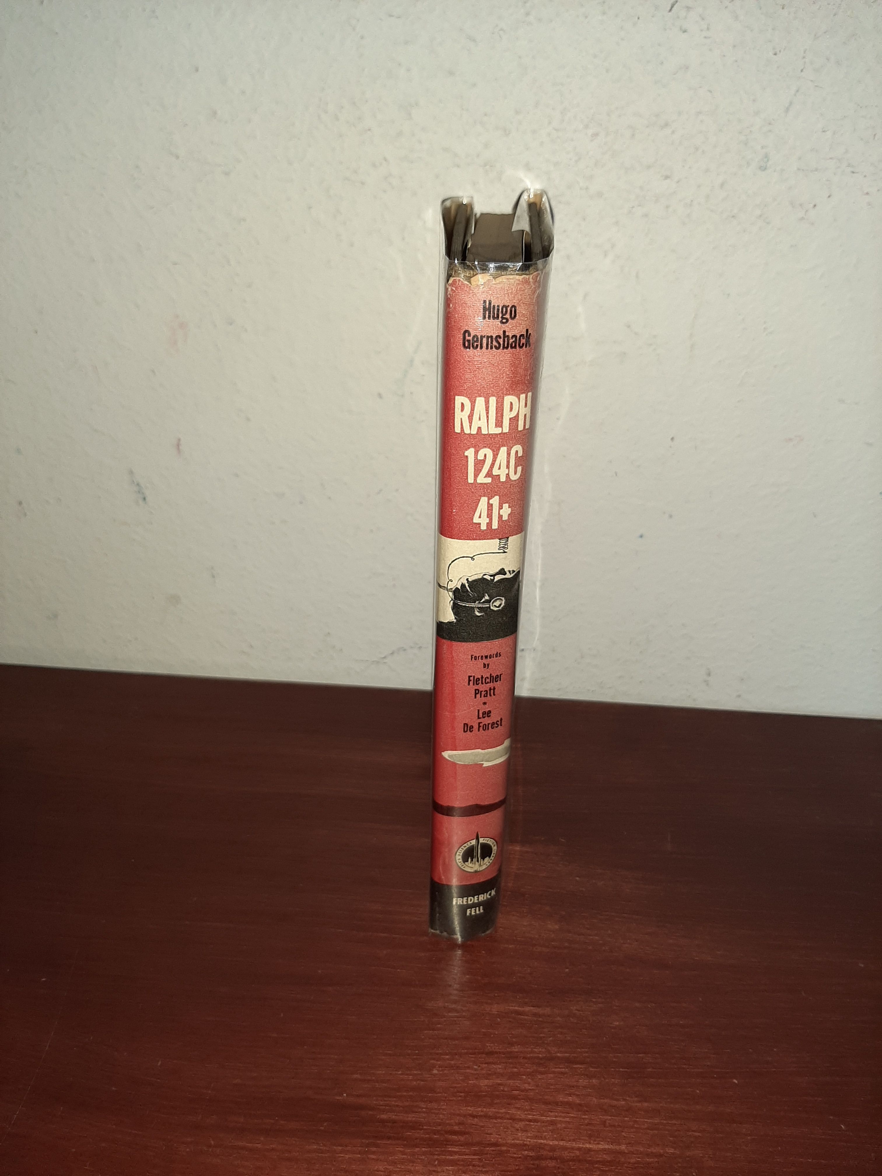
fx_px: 883
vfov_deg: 67.3
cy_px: 588
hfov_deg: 53.1
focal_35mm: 26
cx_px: 441
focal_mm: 3.93
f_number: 1.7
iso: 160
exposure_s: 1/30
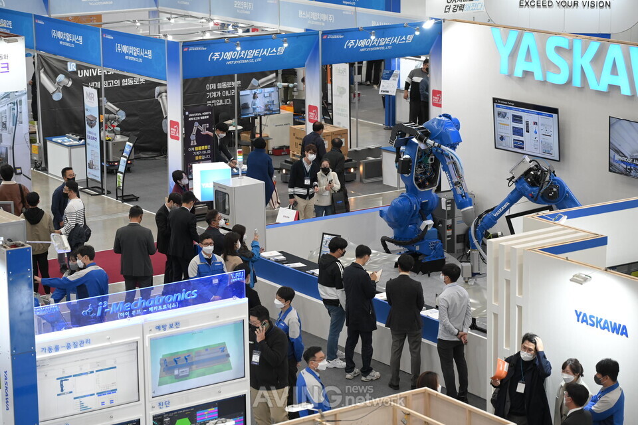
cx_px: 319
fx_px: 1595
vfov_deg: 15.2
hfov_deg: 22.6
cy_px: 212
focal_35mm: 90
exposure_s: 1/200
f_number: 4
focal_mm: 90
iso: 1600
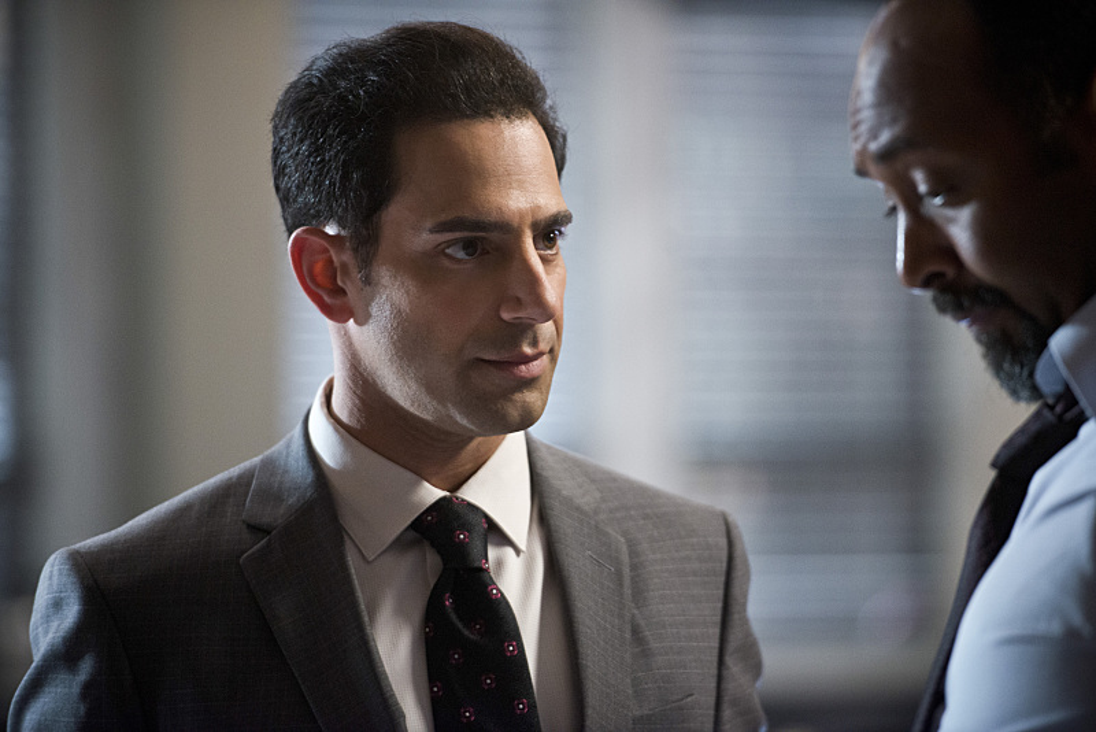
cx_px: 548
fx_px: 6091
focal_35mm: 200
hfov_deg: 10.3
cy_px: 366
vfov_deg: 6.9
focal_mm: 200
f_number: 2.8
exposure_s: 1/125
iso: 2000
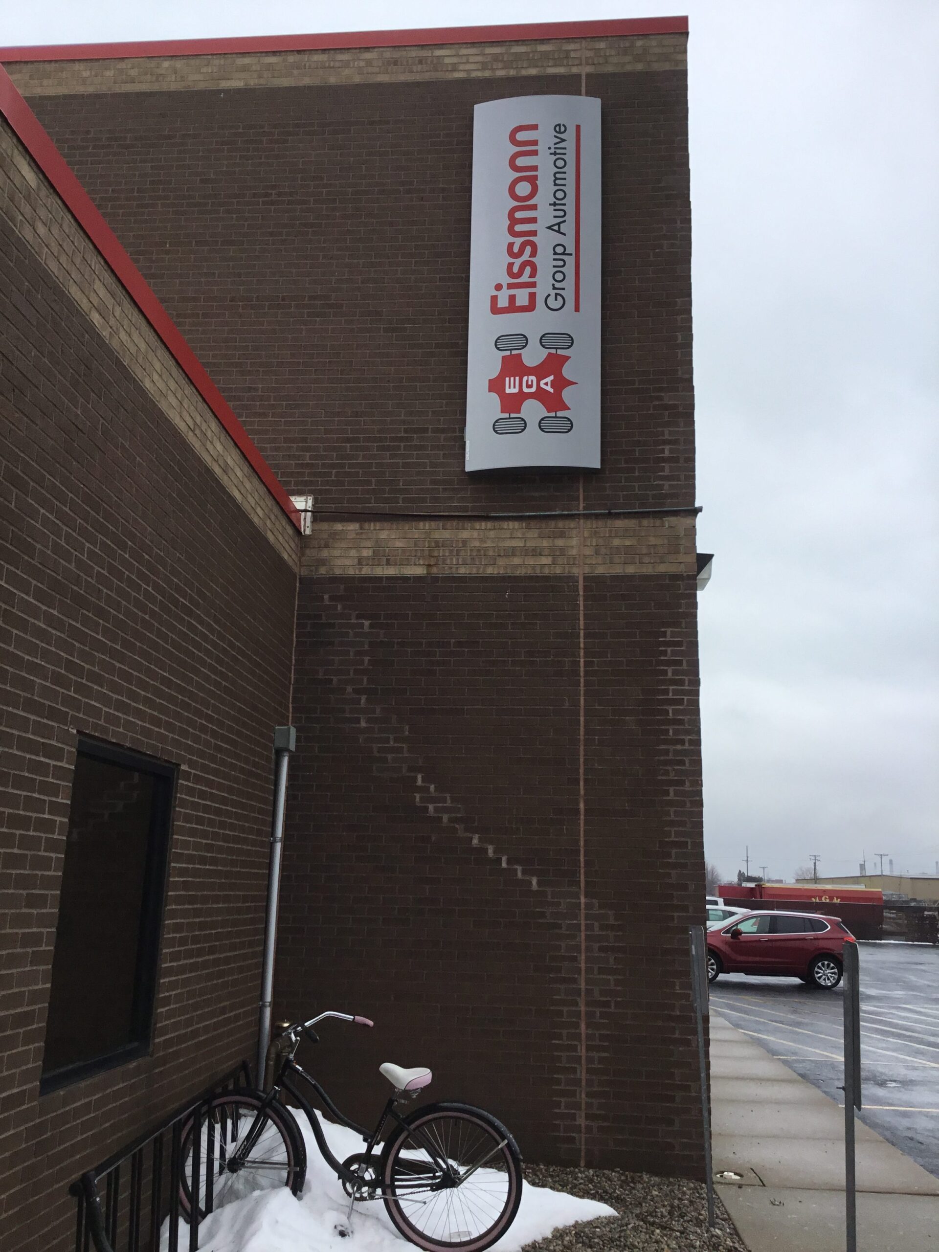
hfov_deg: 45.4
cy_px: 626
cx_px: 470
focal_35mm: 31
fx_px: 1121
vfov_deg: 58.4
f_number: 2.4
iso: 25
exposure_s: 1/476
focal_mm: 3.3
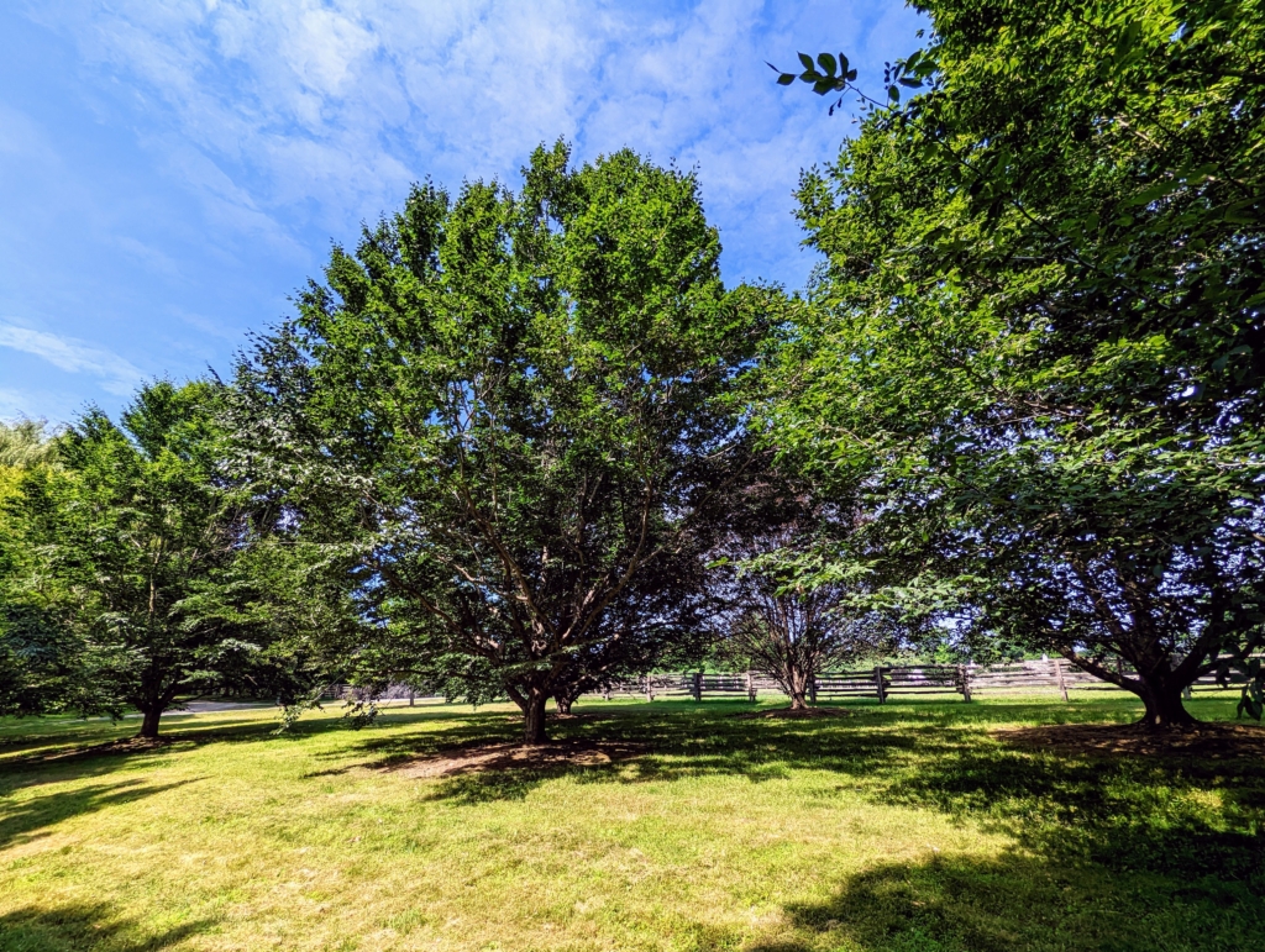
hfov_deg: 94.4
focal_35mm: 16
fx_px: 586
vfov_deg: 78.2
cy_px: 476
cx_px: 632
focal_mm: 2.35
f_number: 2.2
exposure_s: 1/1000
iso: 50
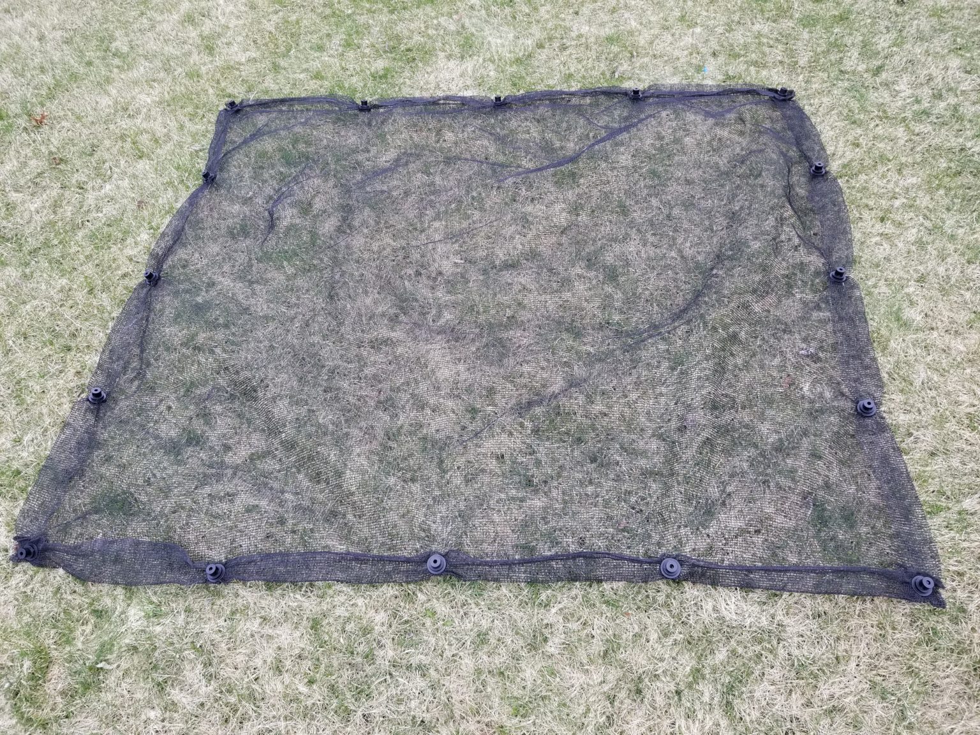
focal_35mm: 26
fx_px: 736
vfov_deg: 53.1
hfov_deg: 67.3
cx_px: 490
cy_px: 368
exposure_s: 1/372
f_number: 1.7
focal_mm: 4.25
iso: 50
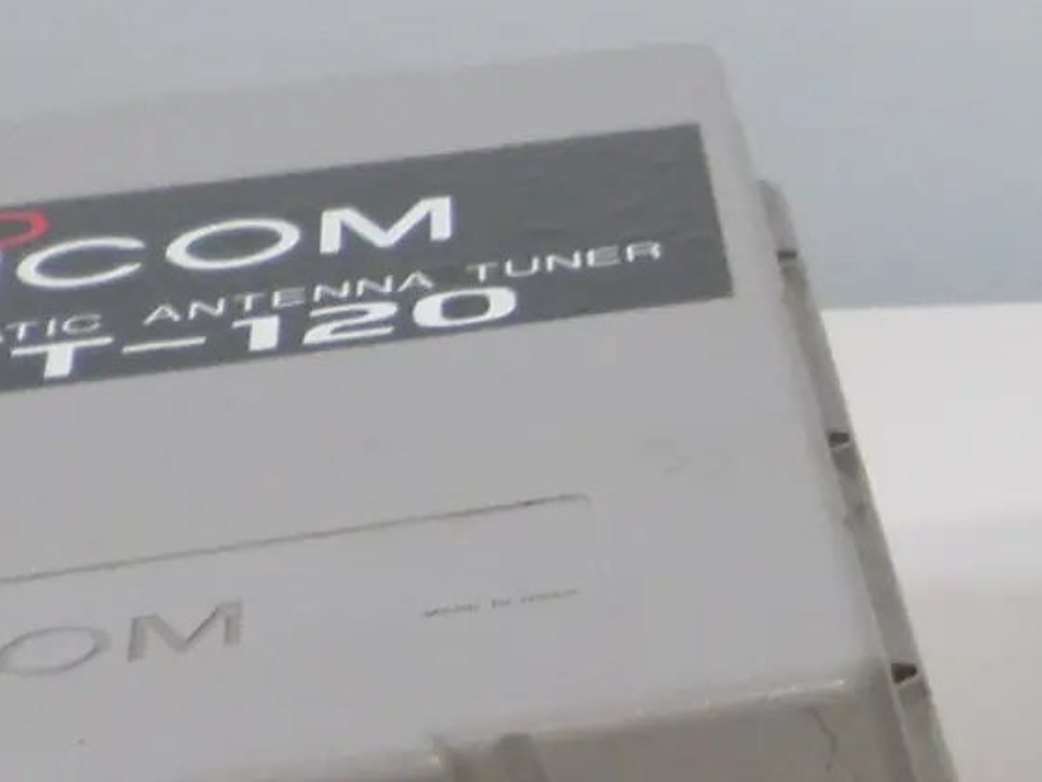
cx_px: 1508
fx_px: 3432
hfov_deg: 16.0
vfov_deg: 12.7
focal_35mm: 114
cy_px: 901
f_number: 2.5
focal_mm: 4.5
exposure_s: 1/30
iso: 120
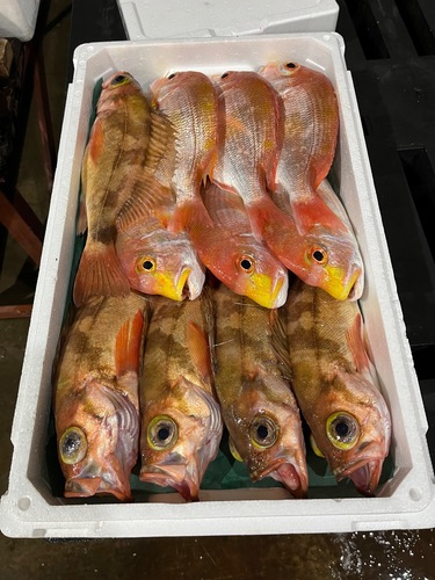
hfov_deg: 53.1
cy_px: 290
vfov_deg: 67.3
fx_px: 436
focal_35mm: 26
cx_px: 218
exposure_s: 1/60
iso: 320
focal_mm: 5.1
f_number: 1.6
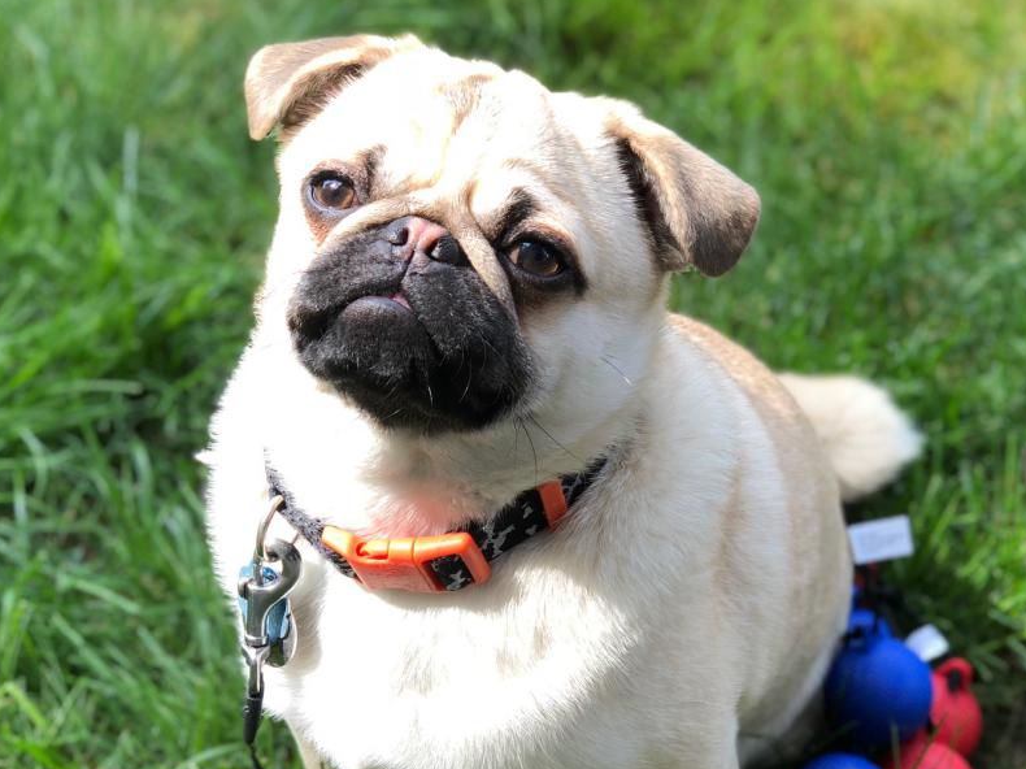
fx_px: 2341
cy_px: 535
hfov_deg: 24.7
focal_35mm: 79
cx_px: 544
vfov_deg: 18.6
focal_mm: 6
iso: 16
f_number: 2.4
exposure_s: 1/60
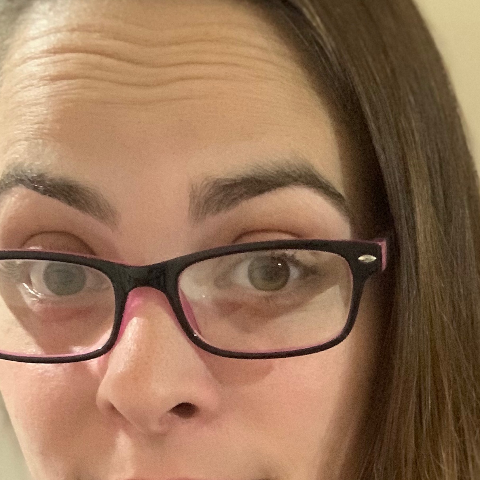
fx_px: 1130
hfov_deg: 23.9
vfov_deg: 22.2
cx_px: 315
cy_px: 570
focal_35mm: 72
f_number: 2.2
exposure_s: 1/30
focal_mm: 2.87
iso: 500
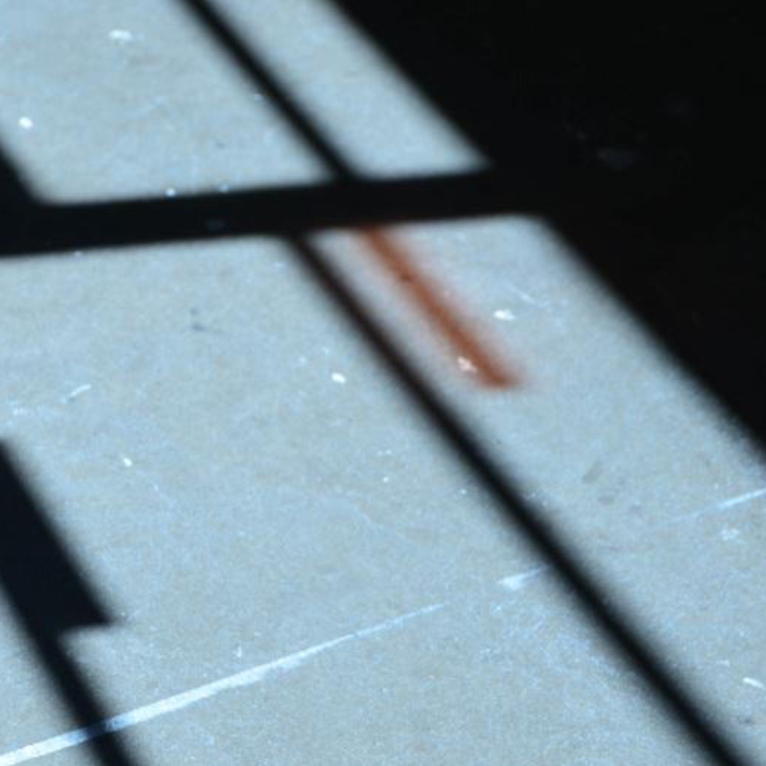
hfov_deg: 13.5
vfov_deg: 13.5
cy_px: 647
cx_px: 15
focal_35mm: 128
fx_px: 3205
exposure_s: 1/3200
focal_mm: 52
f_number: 4
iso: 800
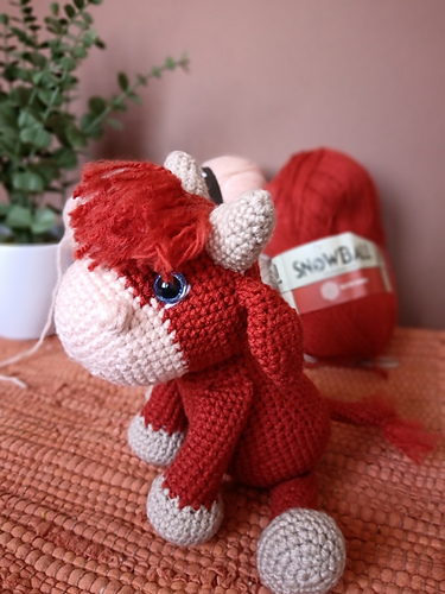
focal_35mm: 27
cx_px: 222
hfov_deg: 51.4
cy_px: 297
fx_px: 463
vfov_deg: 65.3
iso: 793
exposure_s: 1/24
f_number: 4
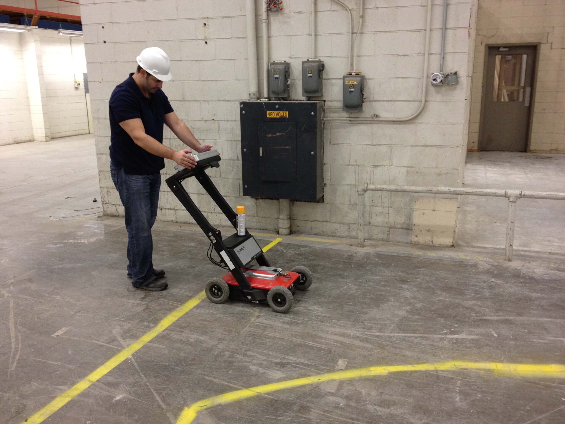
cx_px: 282
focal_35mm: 35
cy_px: 212
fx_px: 571
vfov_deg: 40.7
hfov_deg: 52.6
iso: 160
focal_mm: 4.28
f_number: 2.4
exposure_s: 1/20
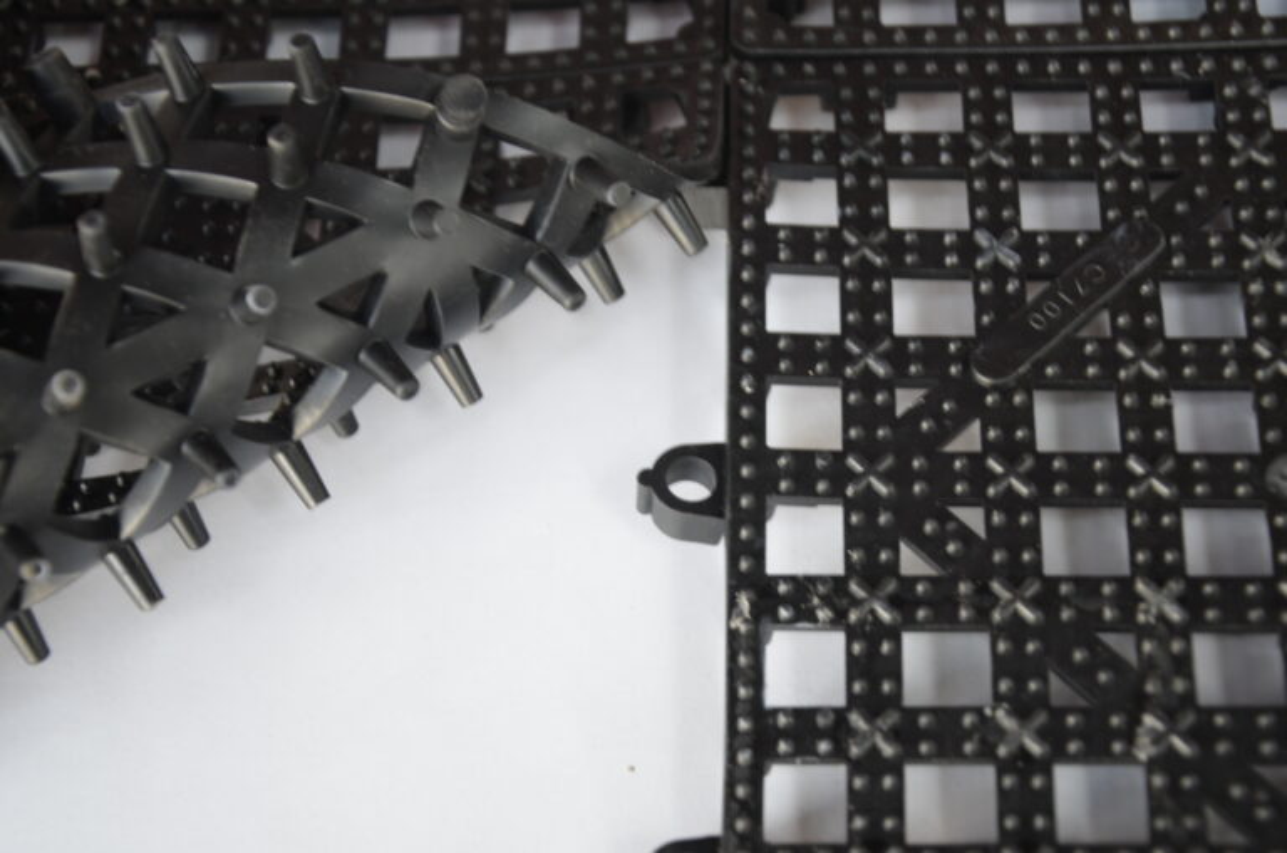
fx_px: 2783
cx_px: 644
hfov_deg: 26.0
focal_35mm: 78
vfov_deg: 17.4
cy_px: 426
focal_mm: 52
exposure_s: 1/13
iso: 160
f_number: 5
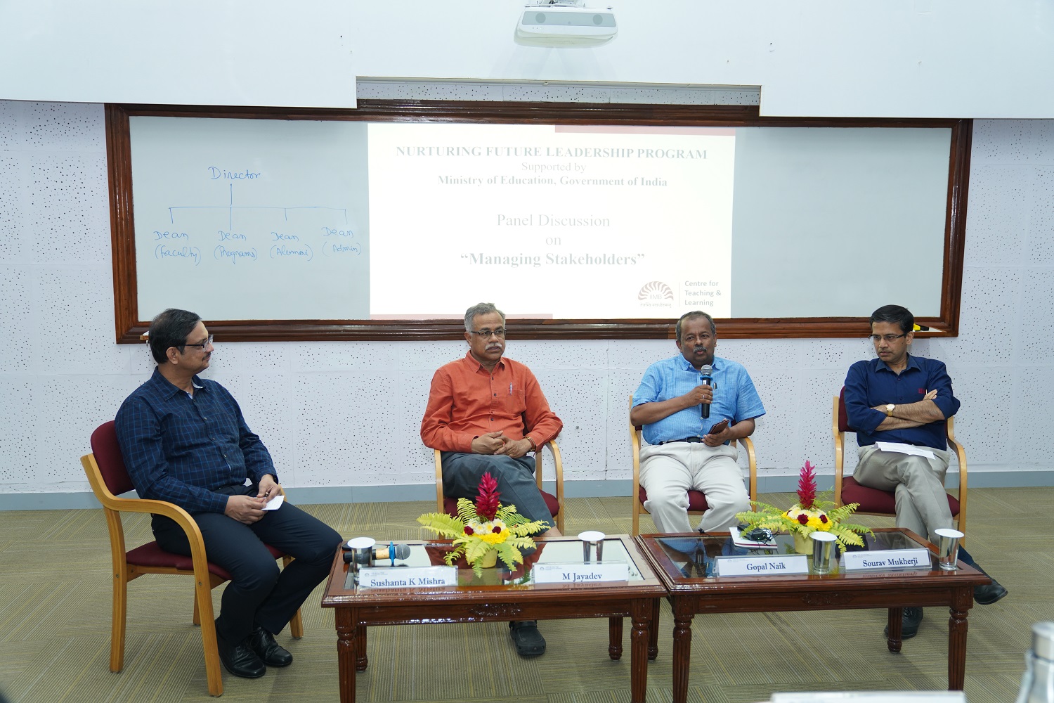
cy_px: 352
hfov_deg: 58.7
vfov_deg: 41.1
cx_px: 527
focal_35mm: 32
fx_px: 937
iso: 640
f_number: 2.8
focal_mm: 32
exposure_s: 1/80
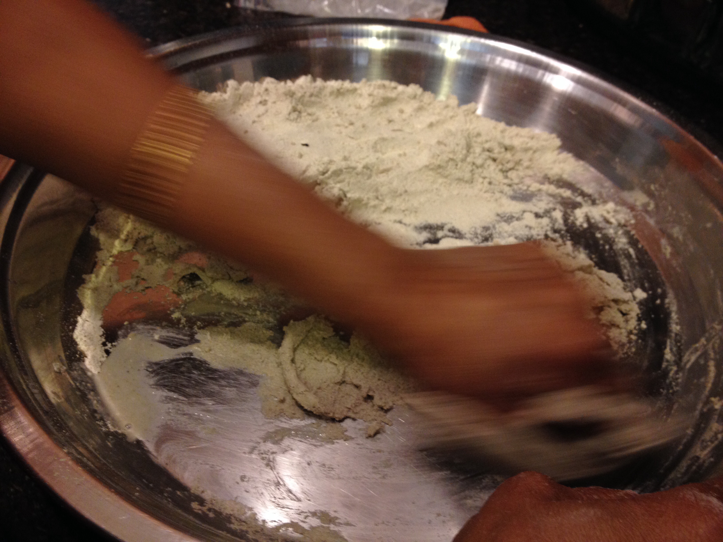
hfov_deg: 52.6
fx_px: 731
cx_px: 362
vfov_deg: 40.7
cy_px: 271
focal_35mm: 35
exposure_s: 1/20
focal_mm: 4.28
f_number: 2.4
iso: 125
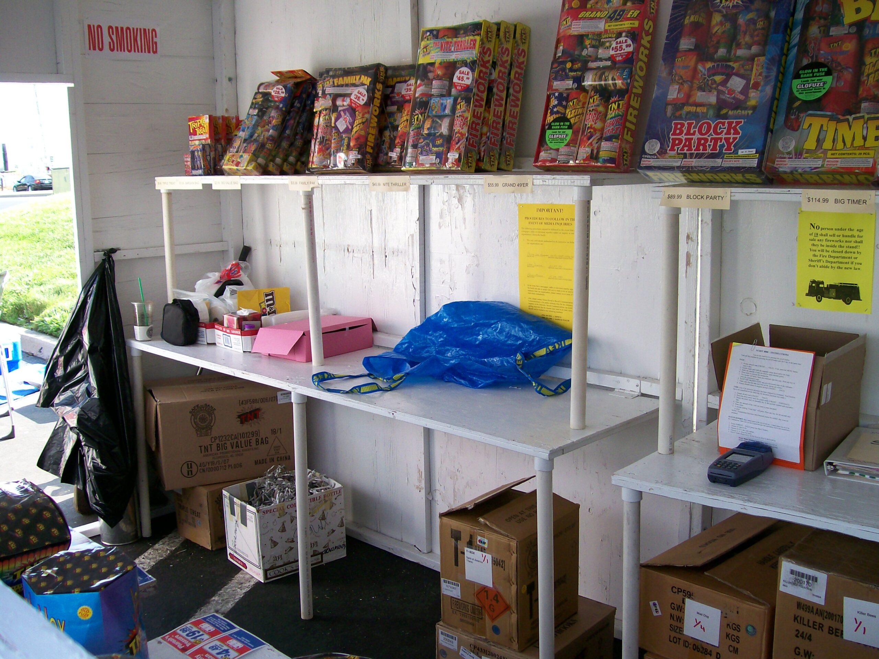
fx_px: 914
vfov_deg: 39.7
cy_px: 330
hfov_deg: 51.4
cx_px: 440
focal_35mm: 36
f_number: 2.7
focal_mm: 6
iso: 80
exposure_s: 1/145
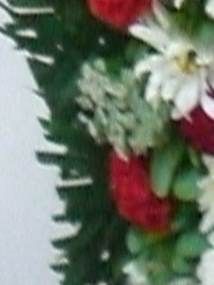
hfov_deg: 6.8
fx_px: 1778
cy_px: -476
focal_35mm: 216
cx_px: 263
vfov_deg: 8.2
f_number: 3.1
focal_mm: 6.3
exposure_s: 1/80
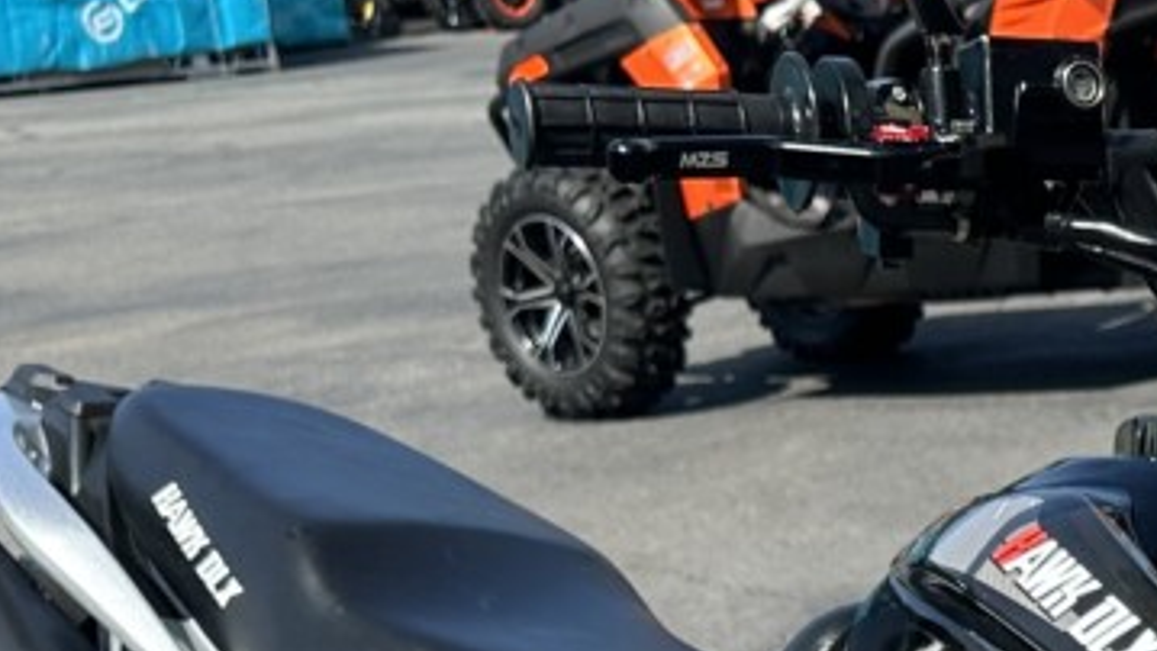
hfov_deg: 19.0
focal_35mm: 105
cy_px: 1228
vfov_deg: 10.7
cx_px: 1457
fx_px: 3222
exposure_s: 1/1988
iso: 80
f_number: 1.78
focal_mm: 6.86
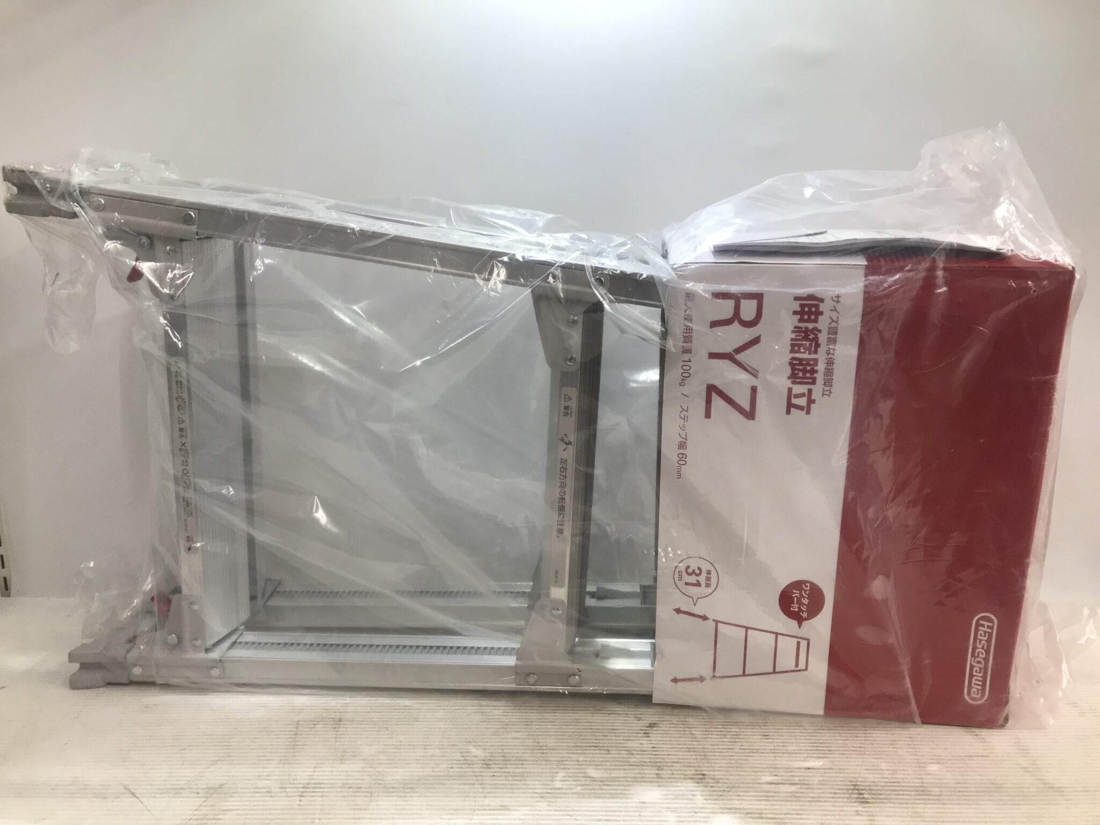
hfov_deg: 63.4
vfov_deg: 49.7
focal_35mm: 28
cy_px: 412
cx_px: 550
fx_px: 890
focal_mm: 3.99
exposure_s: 1/120
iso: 40
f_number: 1.8
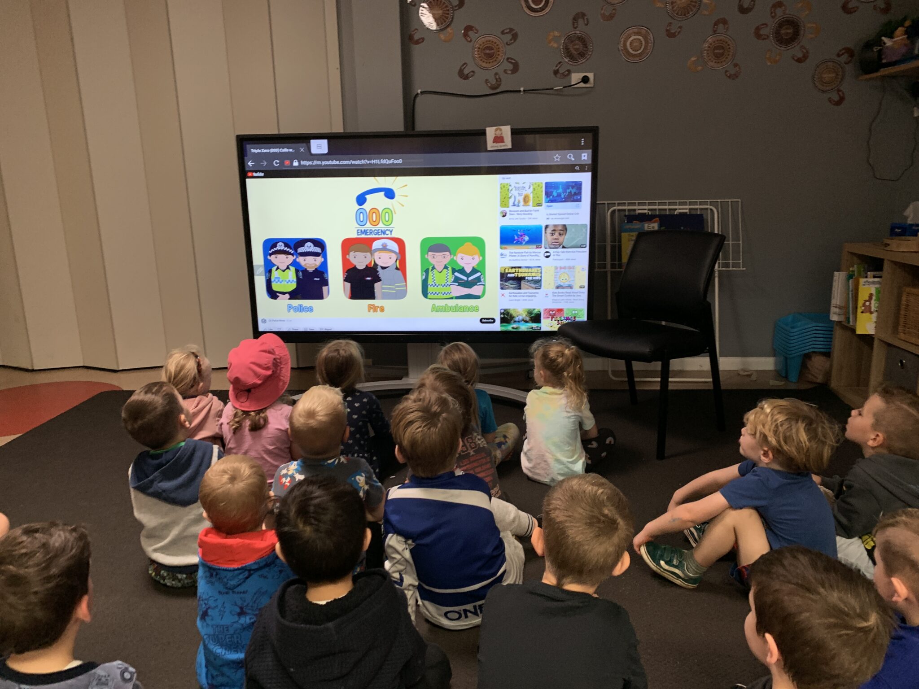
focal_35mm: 26
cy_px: 344
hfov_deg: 67.3
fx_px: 690
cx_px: 460
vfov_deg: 53.1
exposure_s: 1/45
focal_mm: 4.25
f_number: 1.8
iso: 80
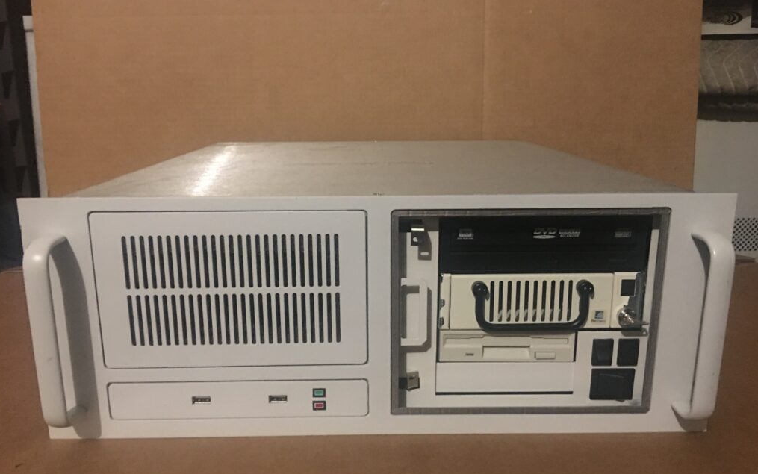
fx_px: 641
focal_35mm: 31
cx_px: 377
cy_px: 257
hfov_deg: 61.2
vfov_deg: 40.6
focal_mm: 4.15
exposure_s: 1/4
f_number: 2.2
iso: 160
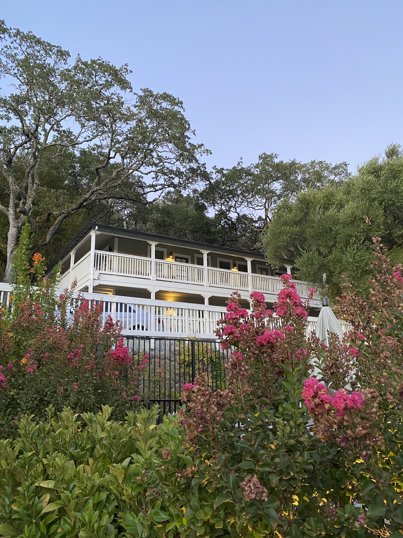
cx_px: 202
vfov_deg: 67.3
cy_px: 269
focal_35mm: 26
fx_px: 404
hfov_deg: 53.1
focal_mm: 4.25
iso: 400
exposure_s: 1/60
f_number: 1.8
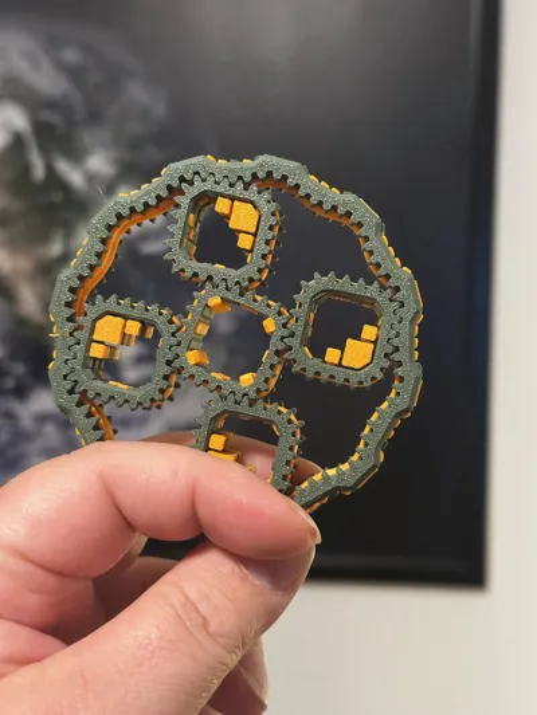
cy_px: 358
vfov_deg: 39.6
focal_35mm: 48
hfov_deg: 30.3
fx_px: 992
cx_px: 268
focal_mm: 6.86
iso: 400
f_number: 1.78
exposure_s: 1/40
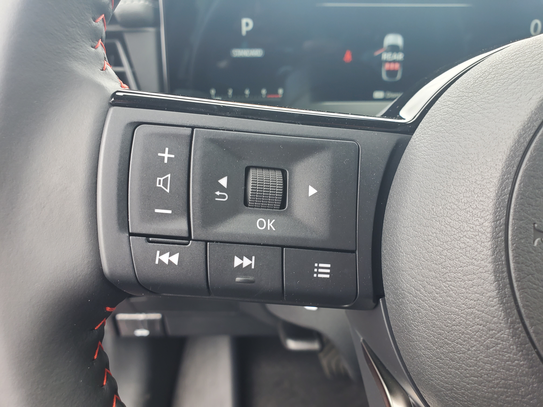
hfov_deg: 67.3
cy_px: 204
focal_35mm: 26
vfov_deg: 53.1
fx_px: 408
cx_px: 272
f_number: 2.4
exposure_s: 1/120
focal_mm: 4.3
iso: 64
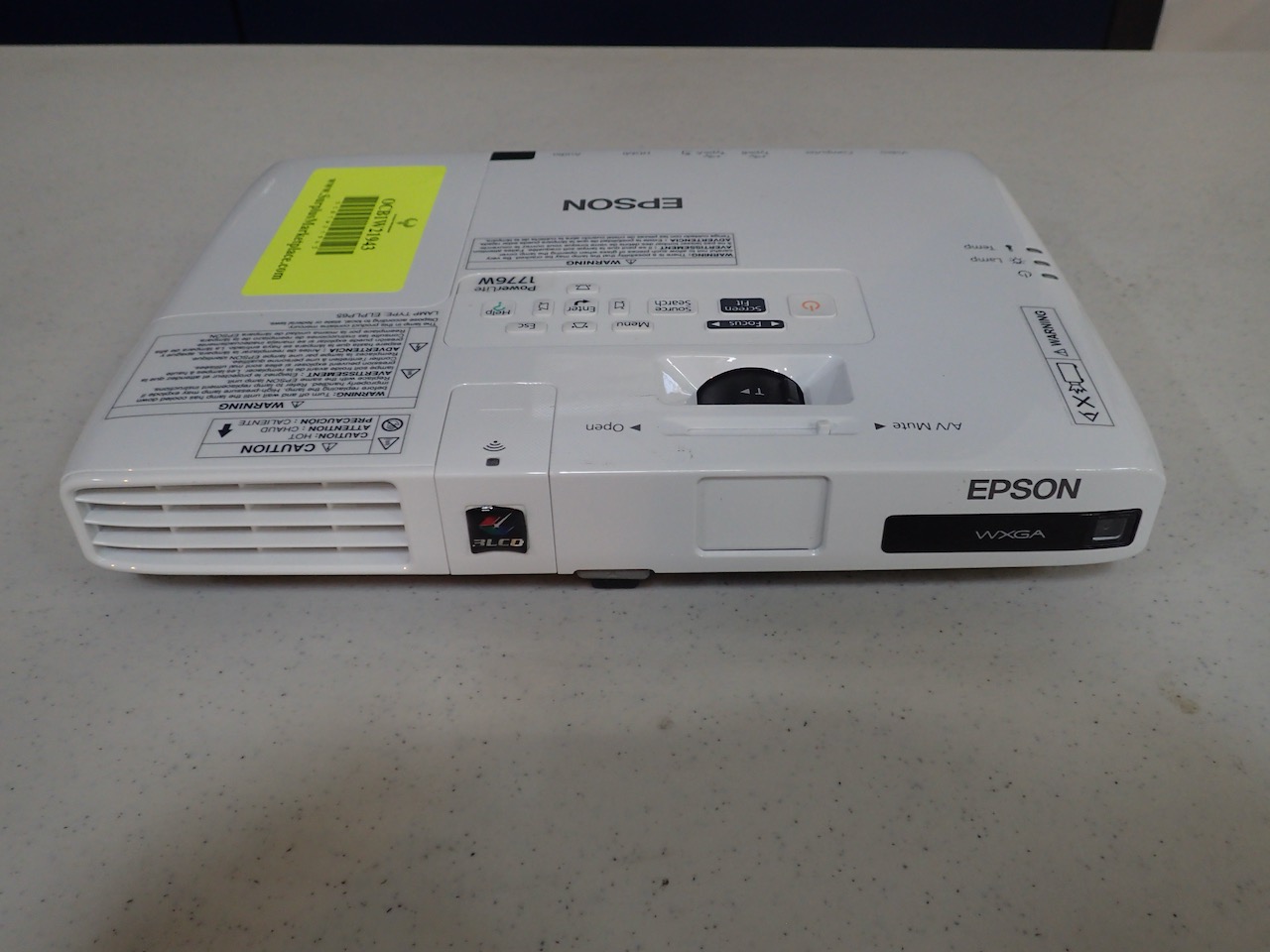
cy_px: 476
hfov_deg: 60.0
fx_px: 1101
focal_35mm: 30
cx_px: 635
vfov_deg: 46.8
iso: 250
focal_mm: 5.5
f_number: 2.3
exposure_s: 1/30
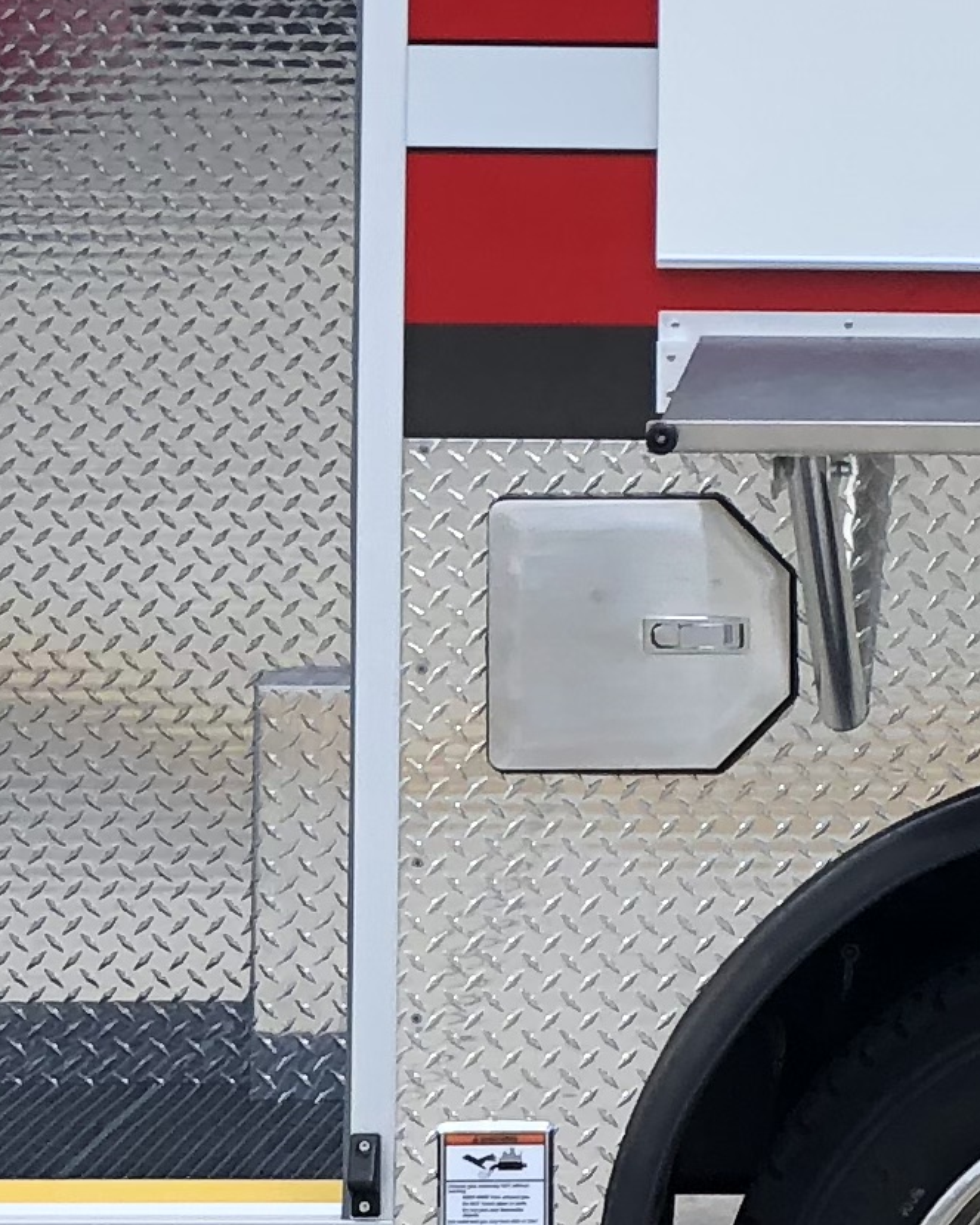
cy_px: -143
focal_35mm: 247
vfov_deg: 7.8
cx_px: 1898
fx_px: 8957
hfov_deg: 6.1
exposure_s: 1/326
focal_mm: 6
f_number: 2.4
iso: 16
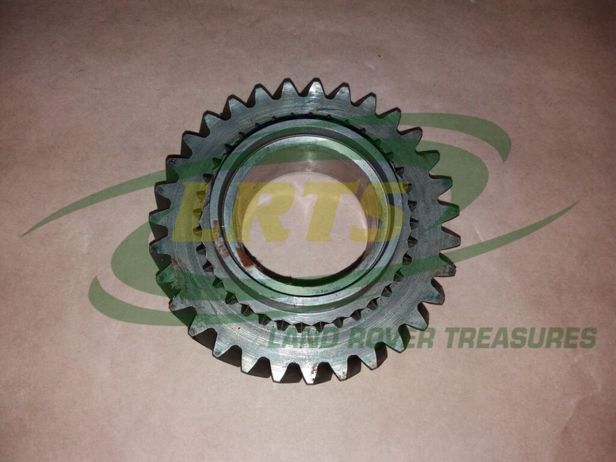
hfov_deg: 63.4
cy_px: 231
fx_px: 498
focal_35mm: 28
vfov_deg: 49.7
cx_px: 308
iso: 64
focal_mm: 3.7
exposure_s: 1/206
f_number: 1.9
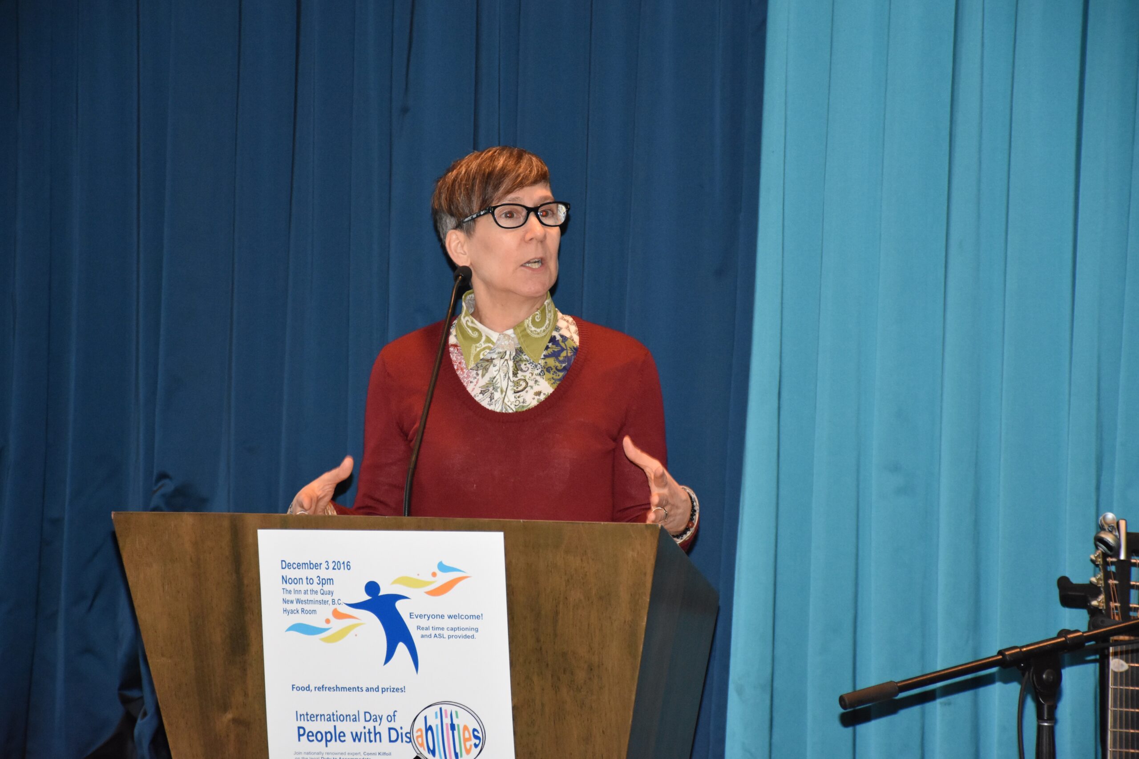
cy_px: 380
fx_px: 4746
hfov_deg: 13.7
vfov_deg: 9.1
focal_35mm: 150
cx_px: 570
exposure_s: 1/60
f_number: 6.3
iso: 2500
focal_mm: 100
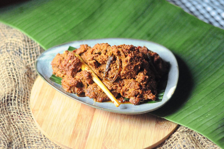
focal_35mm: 75
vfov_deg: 18.1
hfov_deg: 27.0
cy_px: 74
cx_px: 112
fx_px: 466
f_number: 1.8
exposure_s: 1/4000
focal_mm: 50
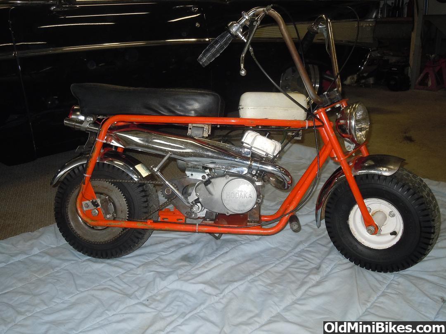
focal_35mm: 33
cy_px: 167
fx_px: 425
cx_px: 223
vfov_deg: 42.9
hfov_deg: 55.4
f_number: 4
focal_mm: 5.9
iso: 250
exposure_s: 1/30
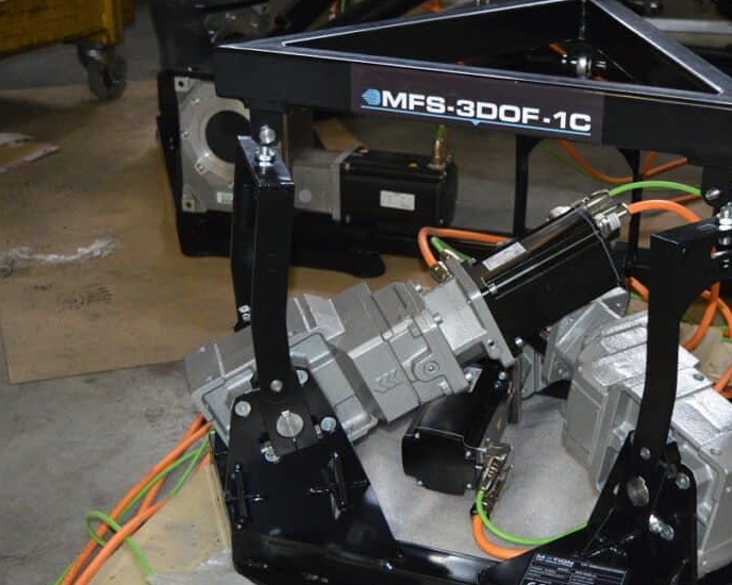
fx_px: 1315
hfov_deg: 30.9
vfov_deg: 25.1
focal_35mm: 61
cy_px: 315
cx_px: 481
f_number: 4.2
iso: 1800
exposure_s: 1/60
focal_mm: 29
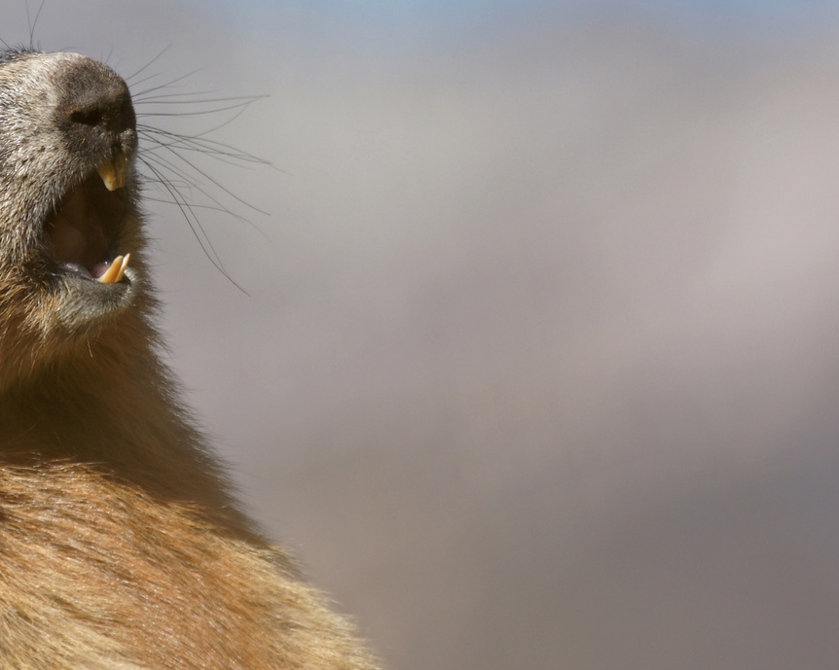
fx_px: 19709
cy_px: 266
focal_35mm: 794
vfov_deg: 1.9
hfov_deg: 2.4
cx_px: 94
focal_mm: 300
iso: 100
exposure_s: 1/500
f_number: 6.3
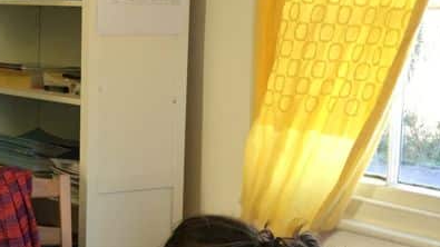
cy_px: 221
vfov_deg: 12.5
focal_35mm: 96
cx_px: 45
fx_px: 1120
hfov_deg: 21.7
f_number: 2.2
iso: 40
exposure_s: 1/33
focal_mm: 4.15
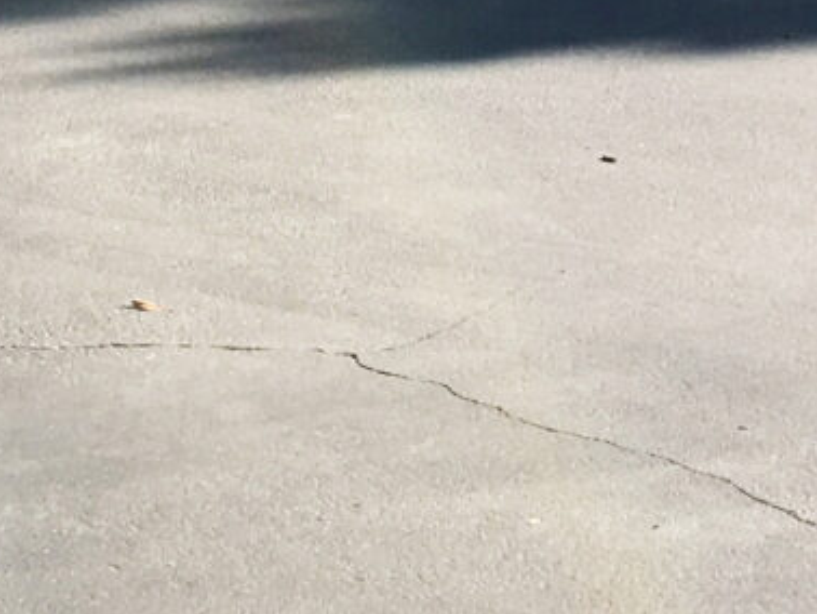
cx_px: 298
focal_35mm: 157
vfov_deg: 8.6
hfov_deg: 12.6
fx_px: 3708
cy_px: -906
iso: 25
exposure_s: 1/739
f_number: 2.2
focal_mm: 4.15
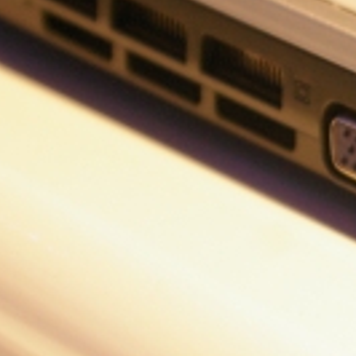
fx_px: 2536
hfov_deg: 7.8
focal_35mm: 218
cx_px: 605
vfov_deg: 8.0
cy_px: 198
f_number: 5.6
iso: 800
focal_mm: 38
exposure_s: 1/45
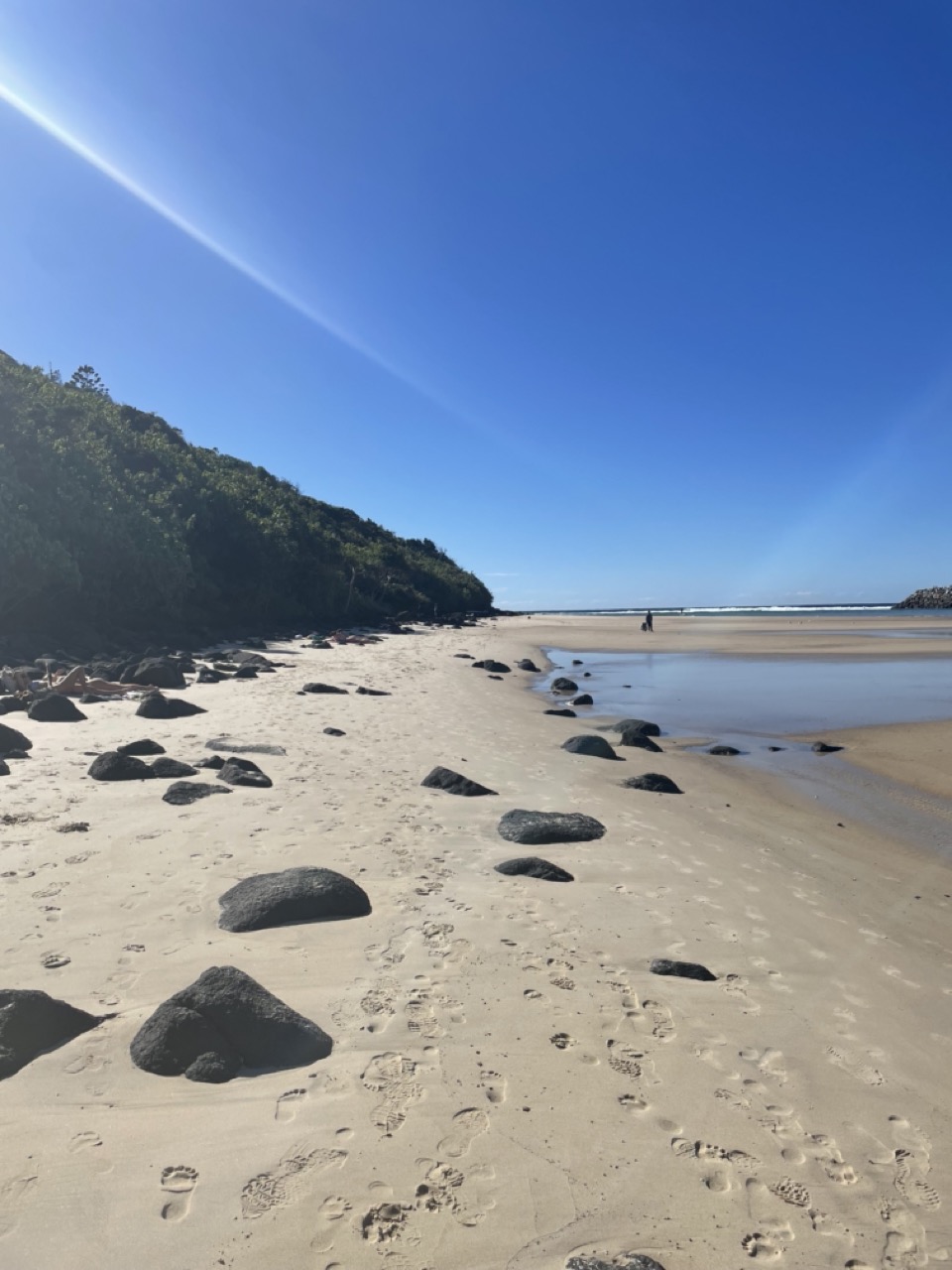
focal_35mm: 26
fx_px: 953
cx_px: 476
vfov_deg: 67.3
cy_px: 635
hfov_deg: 53.1
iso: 32
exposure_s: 1/6897
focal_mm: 4.2
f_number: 1.6
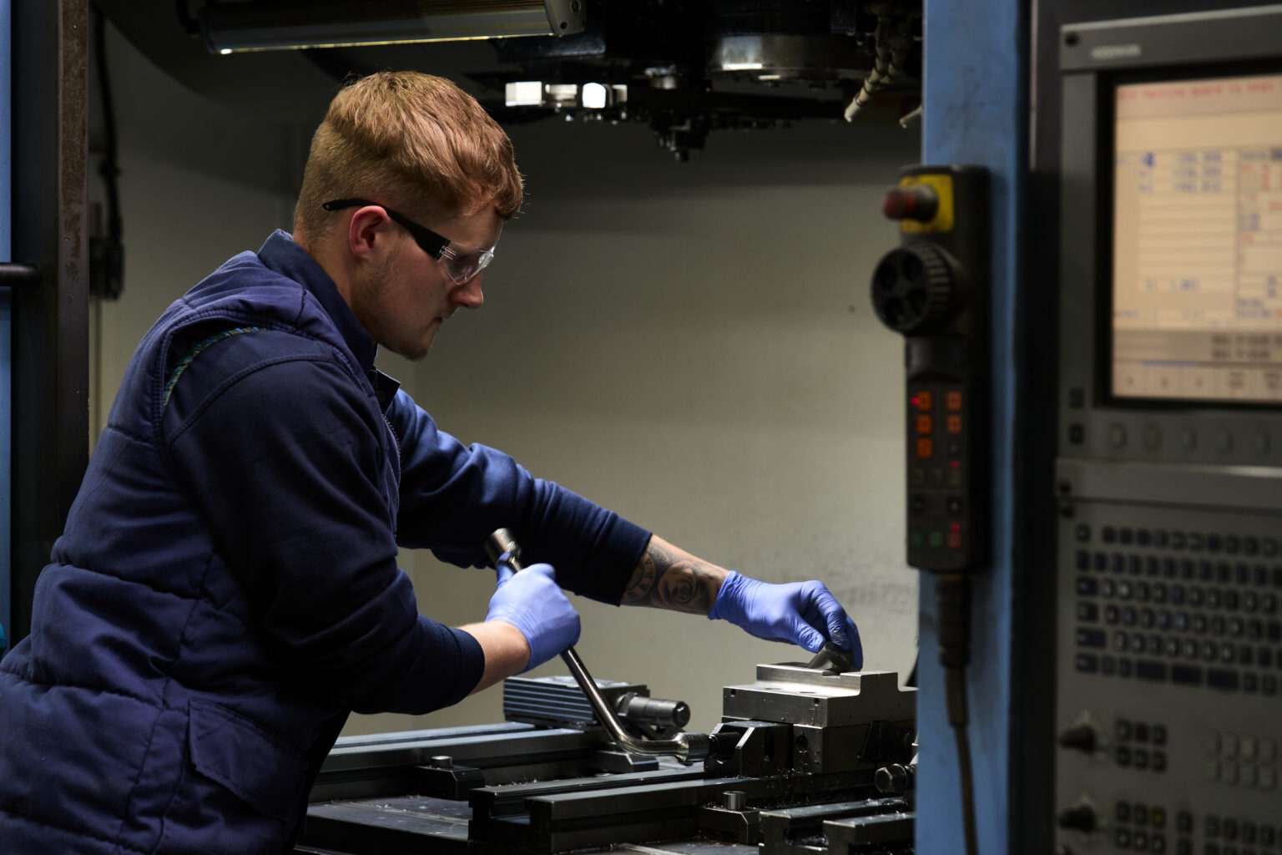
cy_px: 428
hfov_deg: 19.3
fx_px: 3774
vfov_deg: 12.9
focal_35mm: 106
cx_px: 641
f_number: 4.5
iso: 1000
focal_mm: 106
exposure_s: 1/60
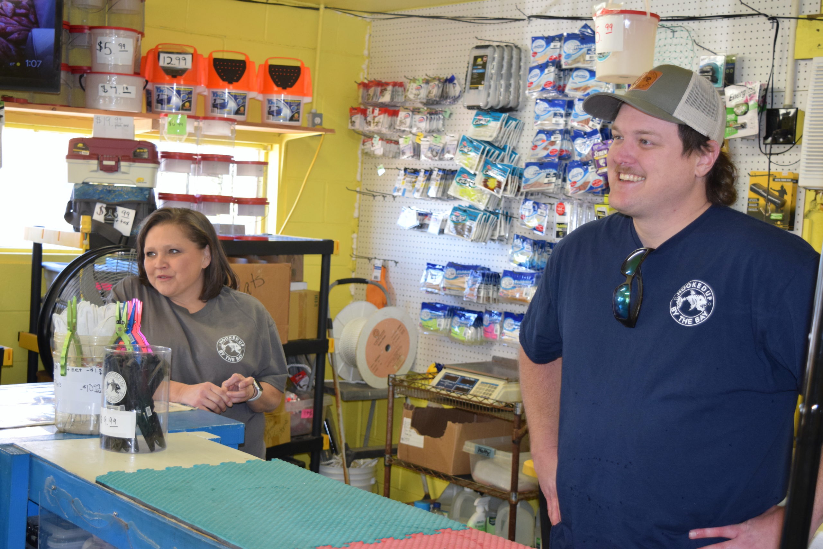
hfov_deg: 36.9
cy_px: 274
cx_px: 412
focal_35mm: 54
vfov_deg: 25.1
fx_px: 1234
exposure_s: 1/100
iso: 800
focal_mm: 36
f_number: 5
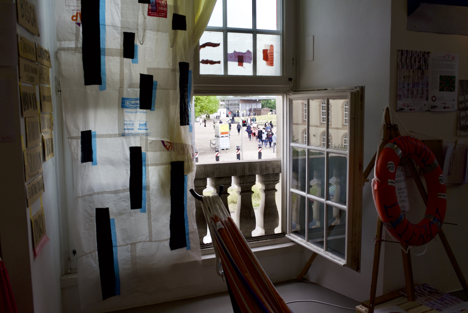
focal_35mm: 35
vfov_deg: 37.9
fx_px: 455
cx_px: 234
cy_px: 156
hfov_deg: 54.4
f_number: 6.3
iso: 800
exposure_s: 1/320
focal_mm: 35
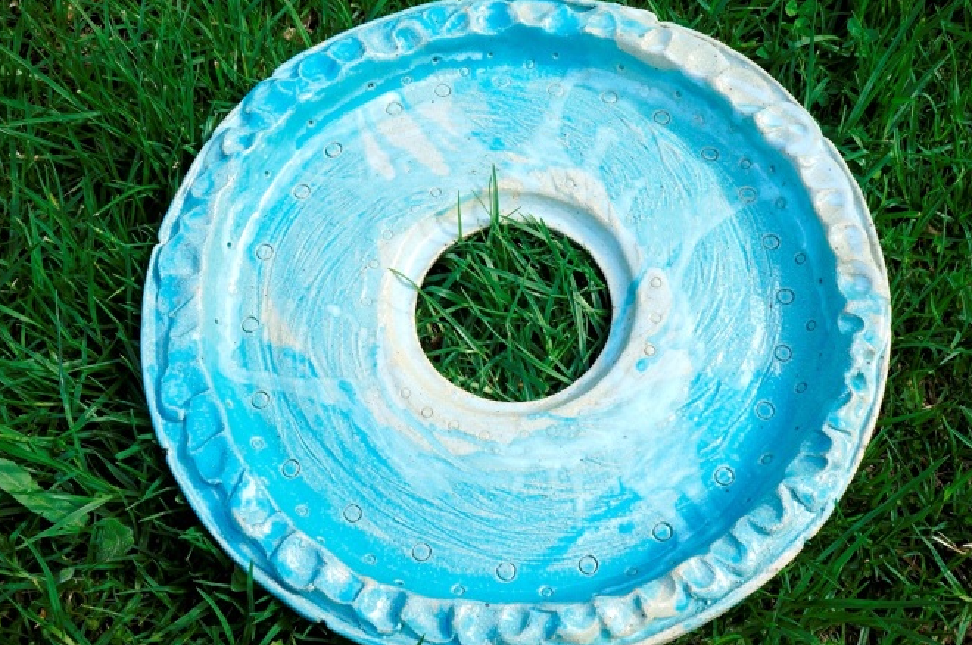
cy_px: 341
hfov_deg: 48.5
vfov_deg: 33.3
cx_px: 523
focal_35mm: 40
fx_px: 1078
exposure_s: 1/60
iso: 800
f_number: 25
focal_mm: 33
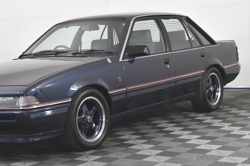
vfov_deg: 17.9
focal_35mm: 76
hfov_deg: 26.5
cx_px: 80
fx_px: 528
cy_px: 76
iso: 1600
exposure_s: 1/250
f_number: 8
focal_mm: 36
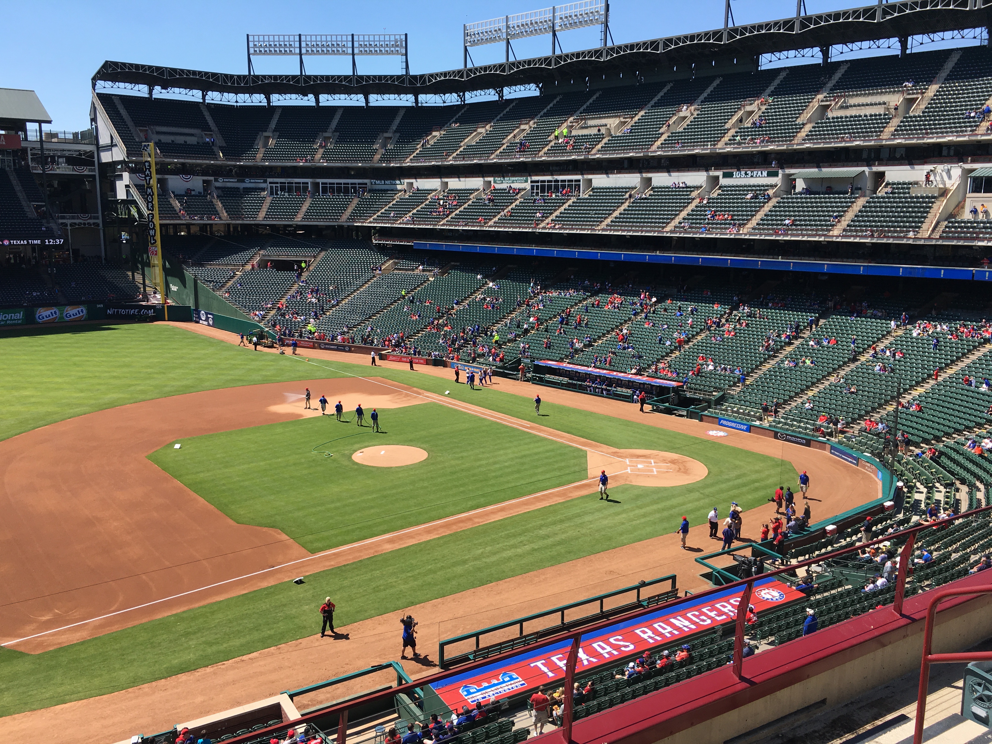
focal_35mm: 29
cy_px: 372
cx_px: 496
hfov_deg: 61.7
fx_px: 831
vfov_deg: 48.2
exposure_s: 1/1202
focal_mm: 4.15
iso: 25
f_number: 2.2
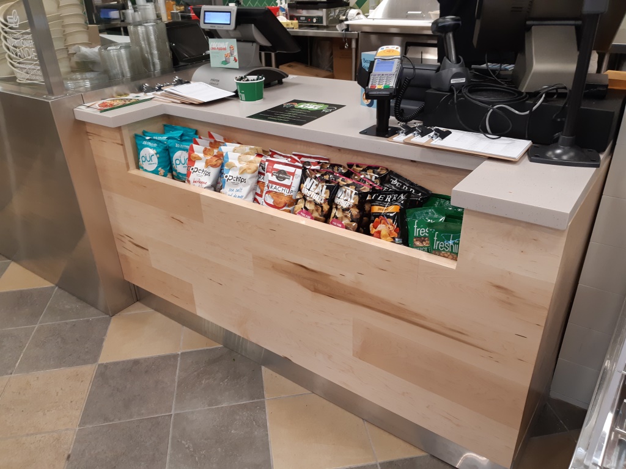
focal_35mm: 26
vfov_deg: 53.1
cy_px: 234
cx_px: 313
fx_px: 470
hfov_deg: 67.3
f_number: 1.7
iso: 100
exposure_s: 1/60
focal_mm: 3.93
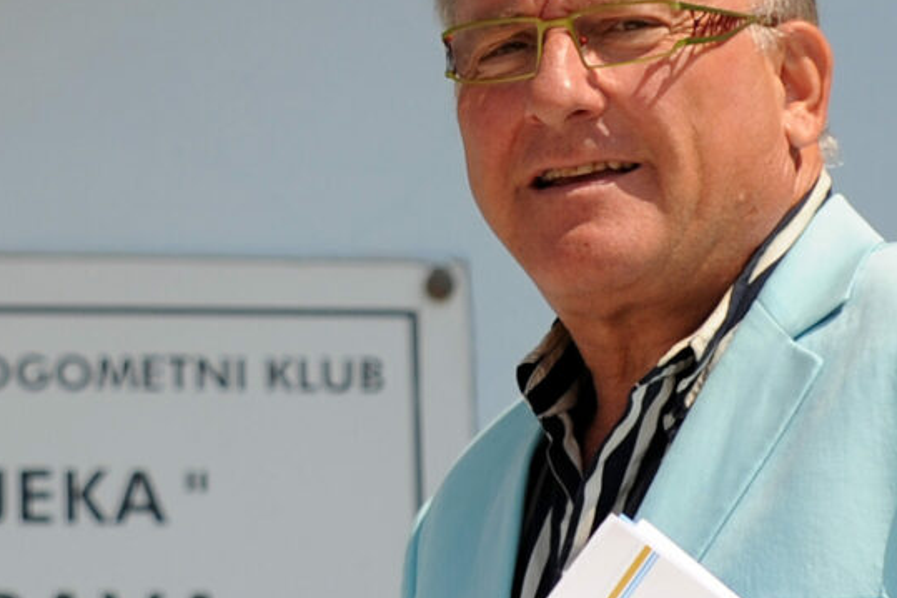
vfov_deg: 4.1
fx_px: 8344
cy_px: 430
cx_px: 491
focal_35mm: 335
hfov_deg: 6.2
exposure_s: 1/5000
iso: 200
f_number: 2.8
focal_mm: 175
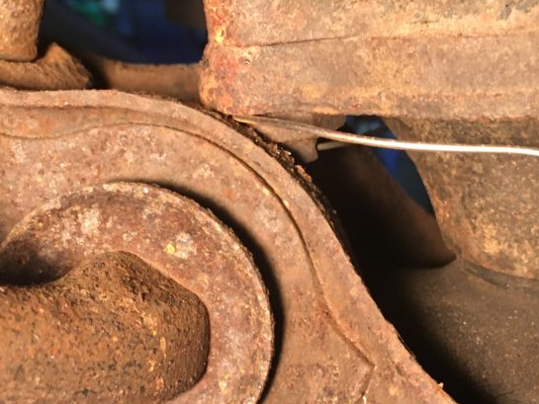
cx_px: 313
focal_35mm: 61
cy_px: 230
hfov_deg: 31.6
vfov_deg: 24.0
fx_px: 950
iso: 200
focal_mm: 4.15
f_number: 2.2
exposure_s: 1/17
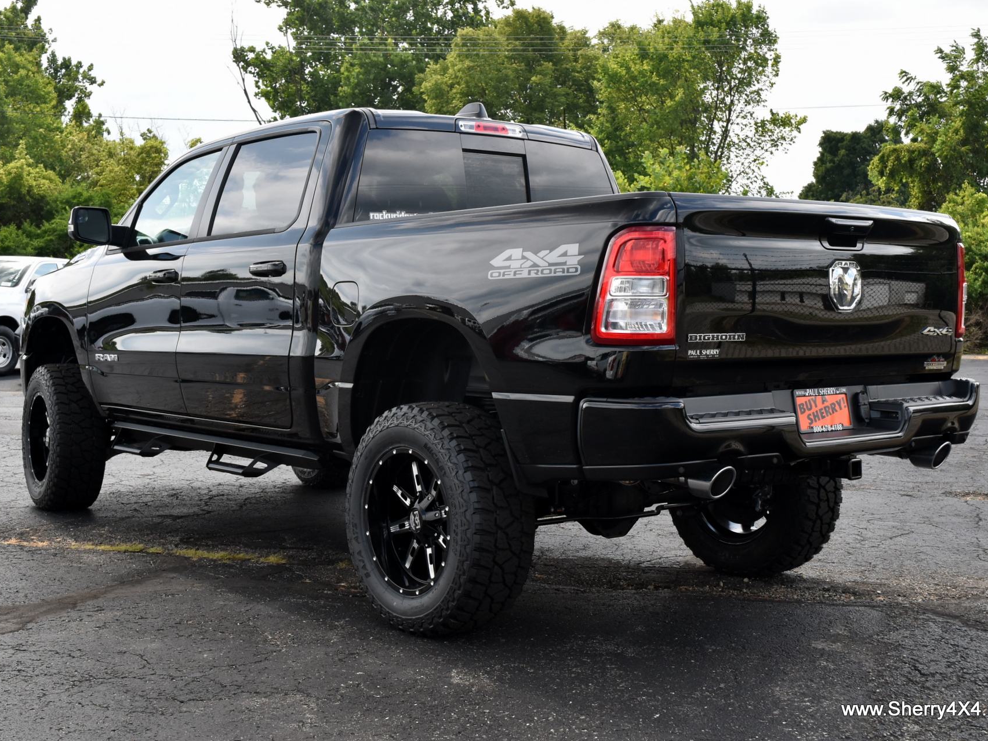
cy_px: 371
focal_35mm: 39
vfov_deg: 36.8
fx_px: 1113
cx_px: 493
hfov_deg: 47.9
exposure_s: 1/200
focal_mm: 24
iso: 400
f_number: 7.1
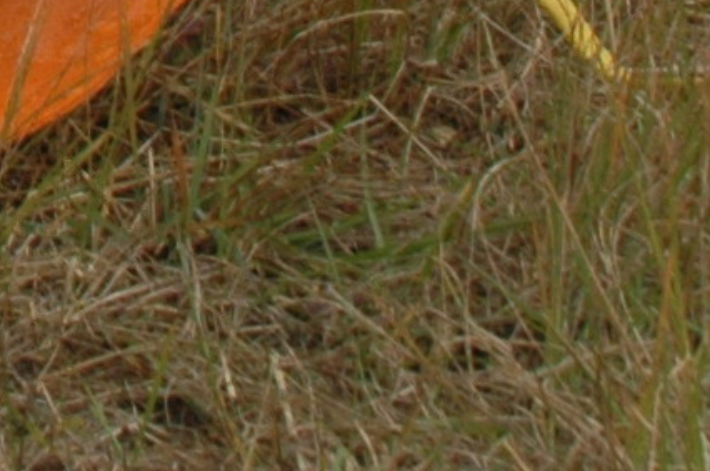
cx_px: -808
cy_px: -1153
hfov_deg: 7.7
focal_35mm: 254
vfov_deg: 5.0
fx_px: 5004
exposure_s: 1/500
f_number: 11
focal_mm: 24
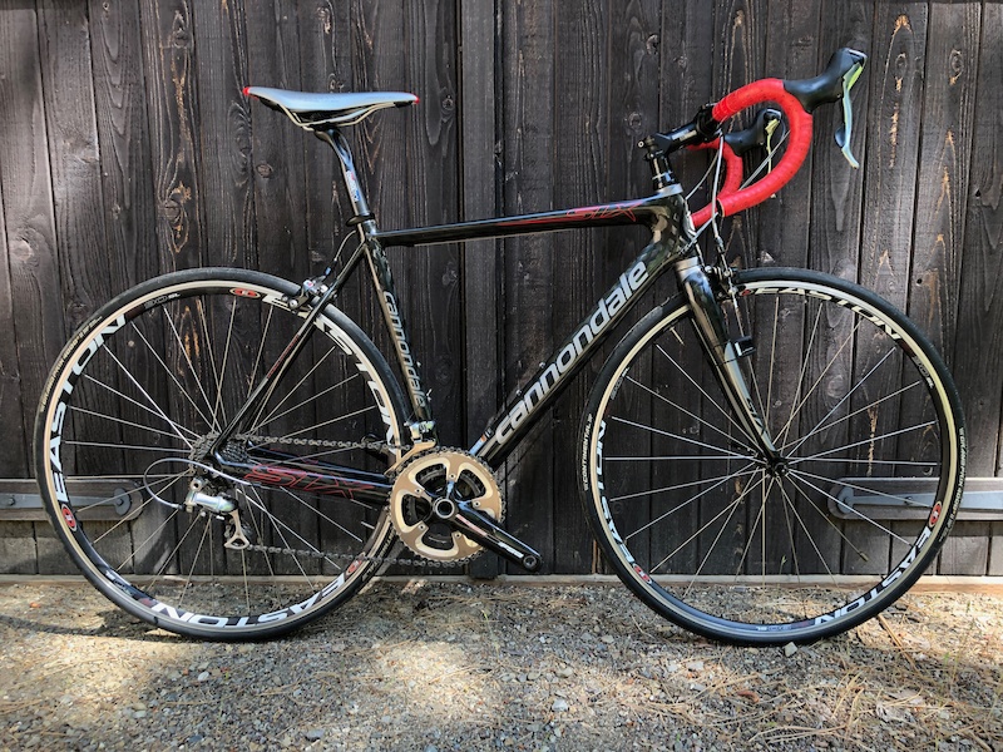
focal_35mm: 28
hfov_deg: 63.4
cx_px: 502
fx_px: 811
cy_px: 376
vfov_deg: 49.7
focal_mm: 3.99
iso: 40
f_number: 1.8
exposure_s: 1/120
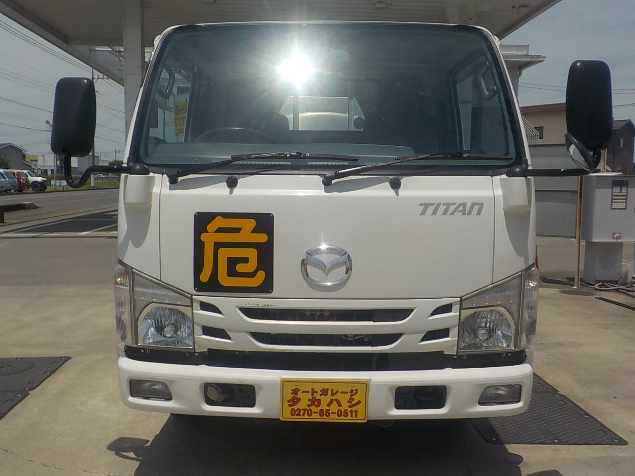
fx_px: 550
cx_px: 318
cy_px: 238
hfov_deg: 60.0
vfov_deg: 46.8
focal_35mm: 30
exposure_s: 1/1000
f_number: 6.6
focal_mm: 4.1
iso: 125
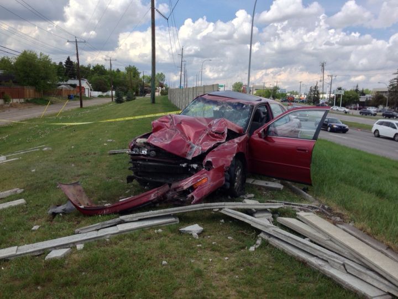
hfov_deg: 55.4
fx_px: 379
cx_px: 199
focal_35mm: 33
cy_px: 150
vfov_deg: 42.9
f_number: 2.4
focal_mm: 4.12
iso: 50
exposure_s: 1/1106
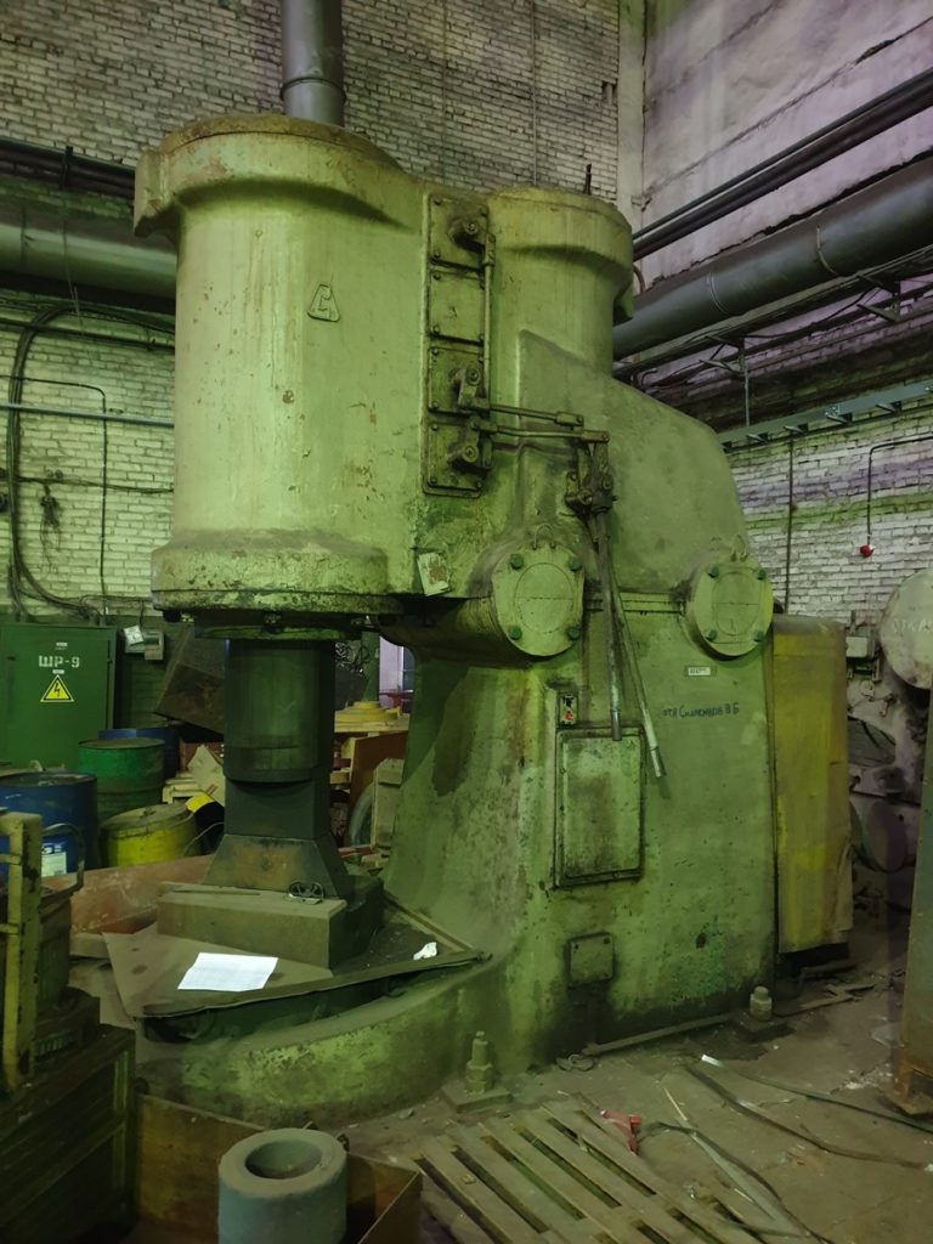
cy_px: 622
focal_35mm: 26
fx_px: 934
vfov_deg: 67.3
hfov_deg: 53.1
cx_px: 466
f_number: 1.5
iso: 400
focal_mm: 4.3
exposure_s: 1/10
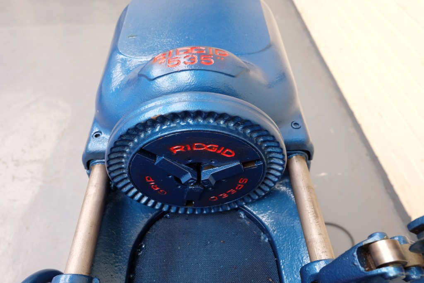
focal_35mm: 24
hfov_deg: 73.7
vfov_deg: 53.1
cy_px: 142
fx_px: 283
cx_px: 212
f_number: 3.5
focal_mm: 16
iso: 200
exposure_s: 1/7
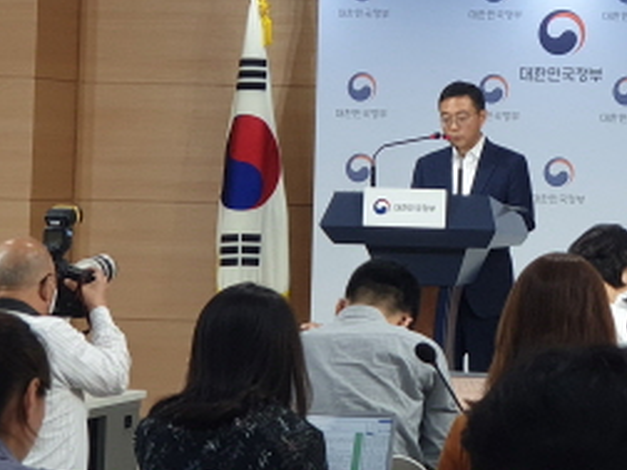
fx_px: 2500
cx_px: 627
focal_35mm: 138
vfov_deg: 10.7
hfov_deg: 14.1
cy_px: 97
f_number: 2.4
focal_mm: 6
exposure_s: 1/30
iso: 100
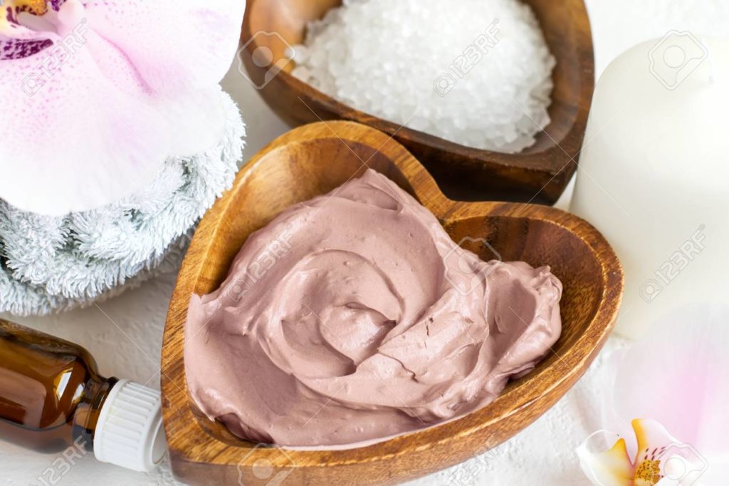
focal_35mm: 75
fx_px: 1518
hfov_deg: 27.0
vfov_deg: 18.2
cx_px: 364
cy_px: 243
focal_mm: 50
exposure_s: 1/10
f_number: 5.6
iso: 100
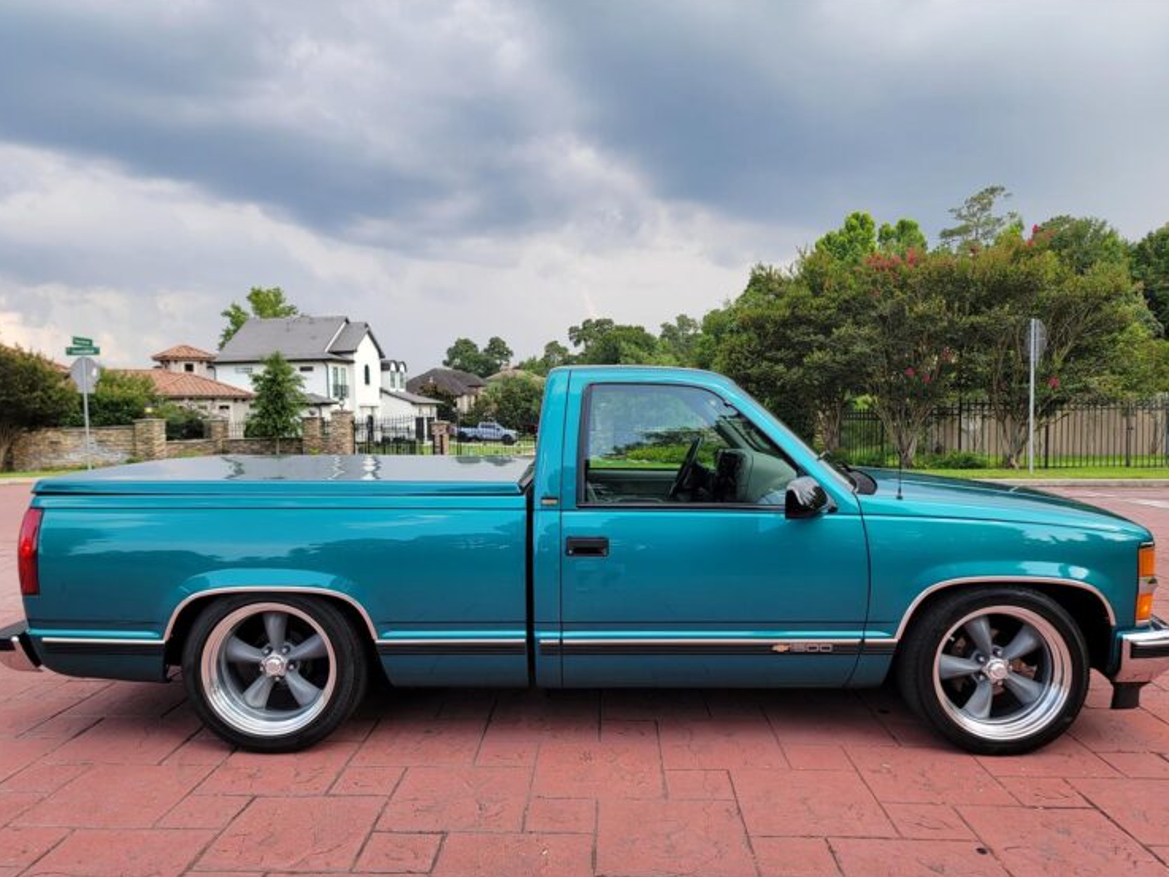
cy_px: 449
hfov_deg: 69.4
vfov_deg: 54.9
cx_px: 576
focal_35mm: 25
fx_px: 844
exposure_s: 1/166
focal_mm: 6.7
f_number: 1.8
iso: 16
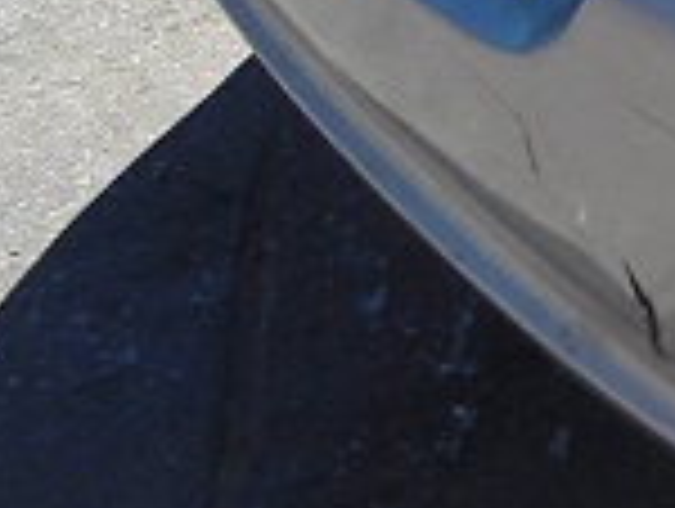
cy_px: -634
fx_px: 2754
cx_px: 1665
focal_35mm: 141
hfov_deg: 11.4
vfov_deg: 9.6
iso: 80
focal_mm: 4.7
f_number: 2.8
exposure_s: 1/800
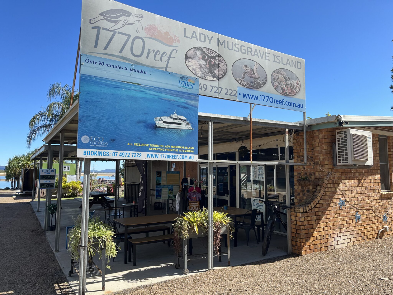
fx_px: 295
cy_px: 148
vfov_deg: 53.1
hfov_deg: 67.3
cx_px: 196
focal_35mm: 26
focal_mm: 5.1
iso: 50
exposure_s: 1/821
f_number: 1.6
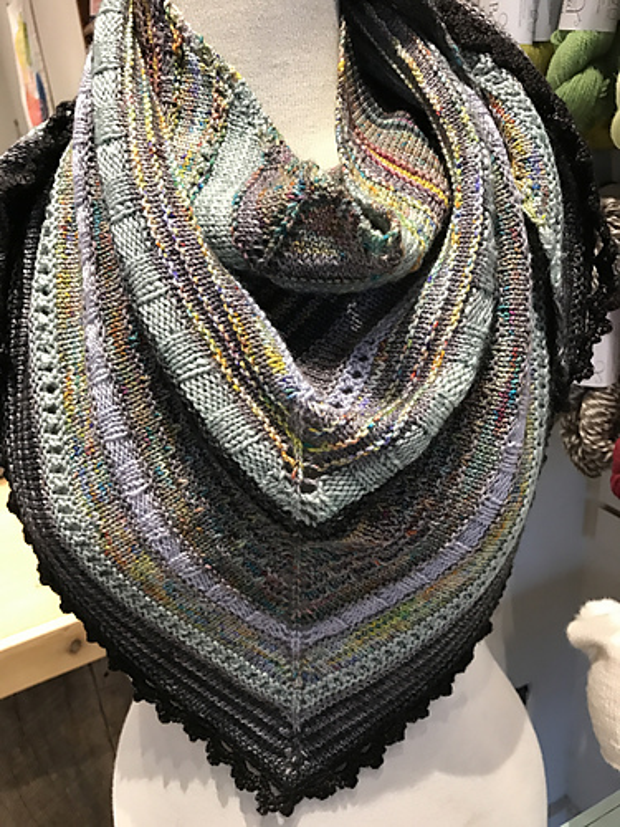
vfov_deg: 63.4
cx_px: 310
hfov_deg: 49.7
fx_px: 669
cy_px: 414
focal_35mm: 28
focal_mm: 3.99
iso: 64
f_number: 1.8
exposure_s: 1/15
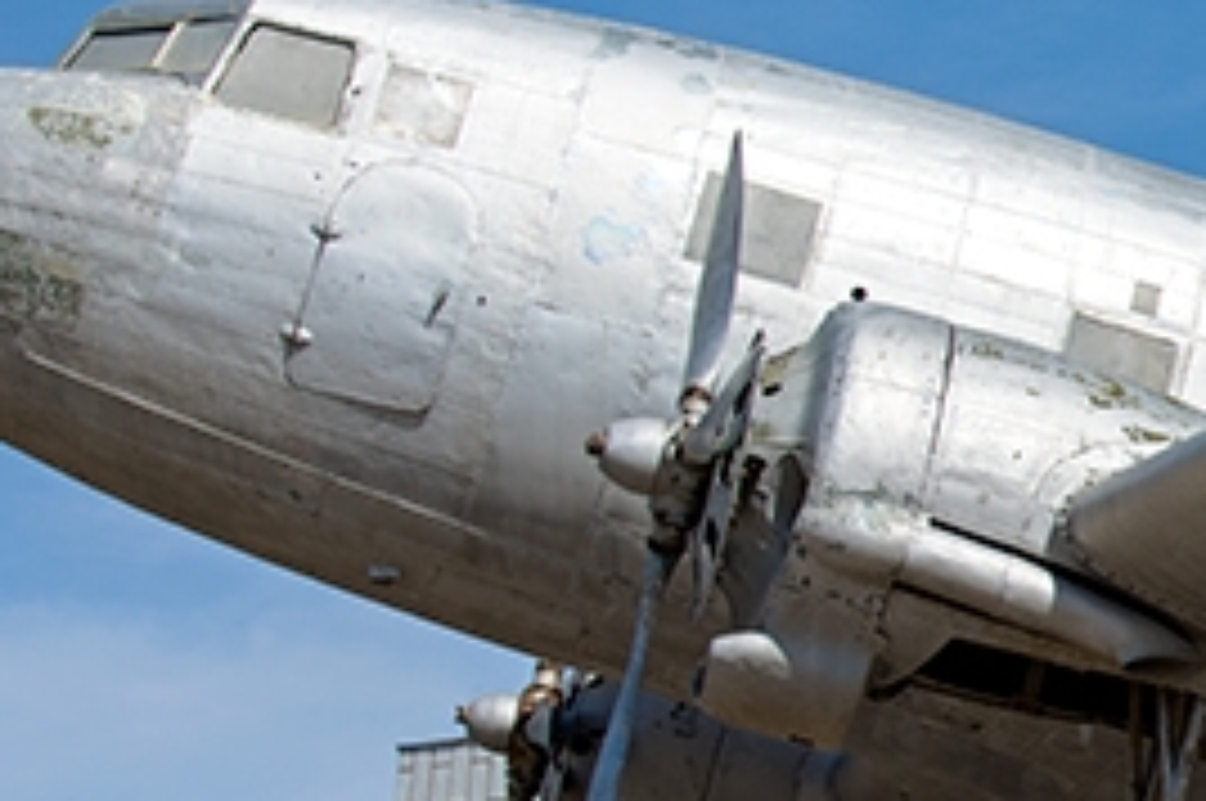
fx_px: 5253
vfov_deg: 8.7
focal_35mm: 157
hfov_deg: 12.3
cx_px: 1966
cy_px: 657
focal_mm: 35
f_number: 8
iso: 100
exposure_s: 1/500
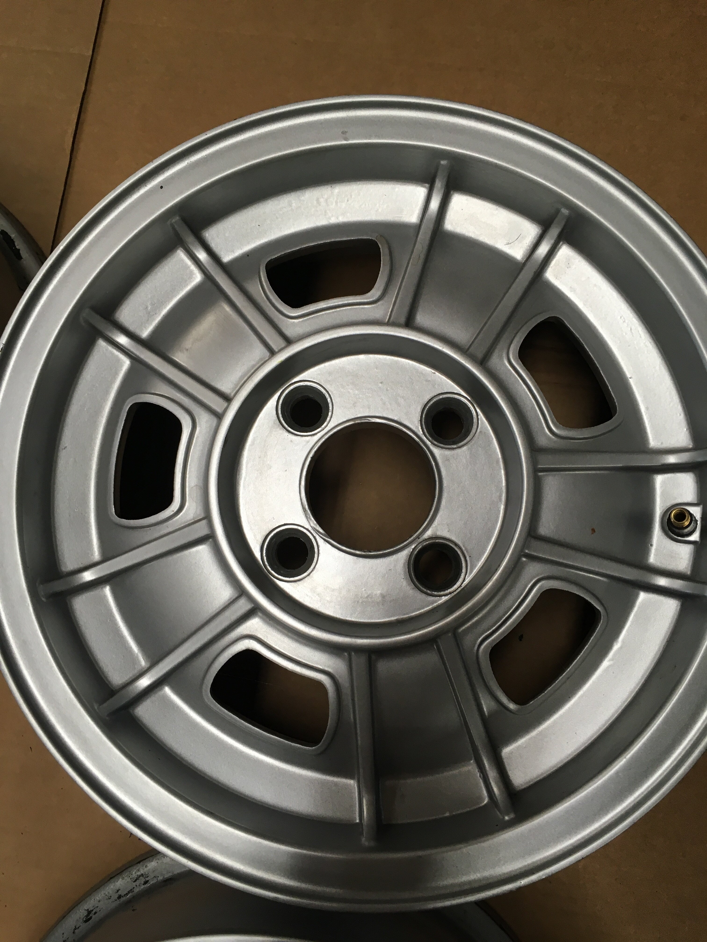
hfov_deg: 48.2
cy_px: 471
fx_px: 790
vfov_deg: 61.7
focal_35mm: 29
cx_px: 354
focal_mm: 4.15
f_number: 2.2
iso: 25
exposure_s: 1/30
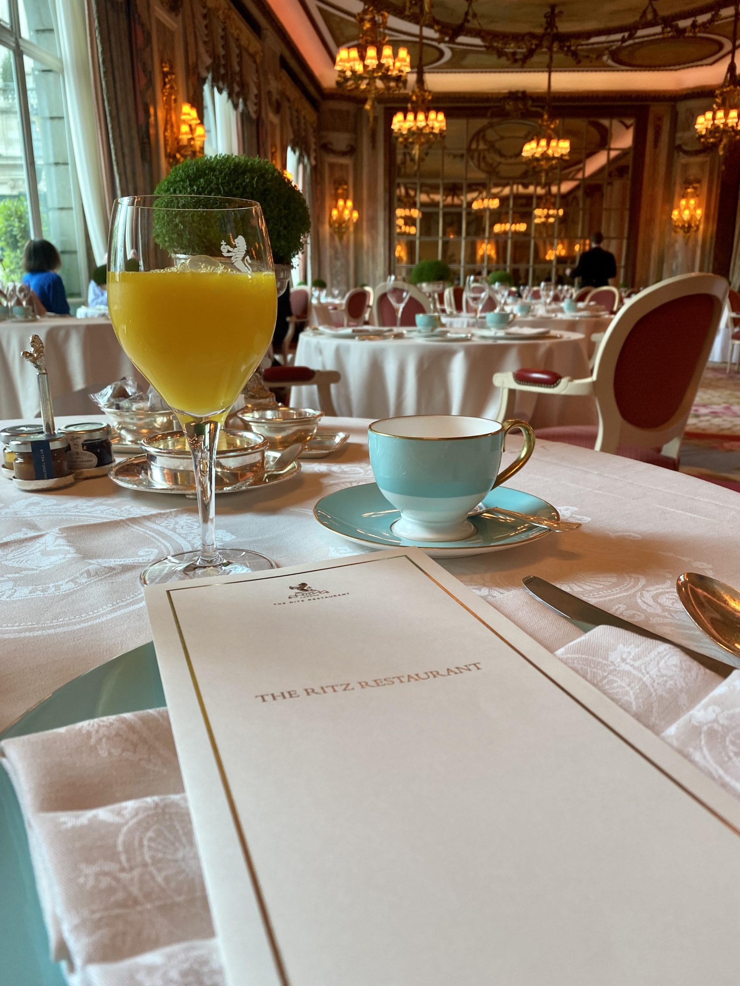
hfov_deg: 53.1
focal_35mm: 26
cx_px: 370
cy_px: 493
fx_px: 741
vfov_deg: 67.3
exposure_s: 1/100
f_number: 1.8
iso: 125
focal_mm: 4.25
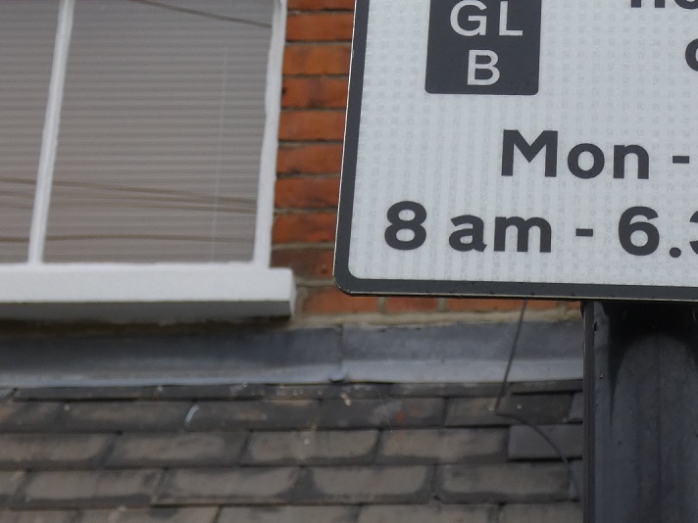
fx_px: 2762
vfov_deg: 10.8
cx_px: 643
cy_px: 95
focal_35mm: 137
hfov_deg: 14.2
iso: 80
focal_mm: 10.8
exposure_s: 1/160
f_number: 4.1
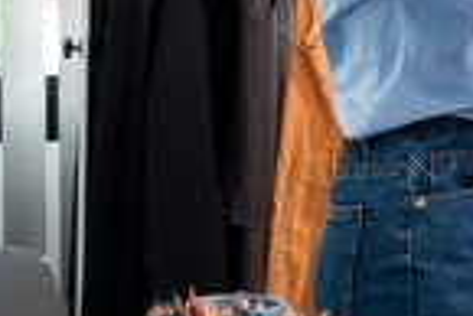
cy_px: -68
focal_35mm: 175
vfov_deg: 7.8
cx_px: 506
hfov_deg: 11.6
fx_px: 2302
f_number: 4
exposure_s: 1/125
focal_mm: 43
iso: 400
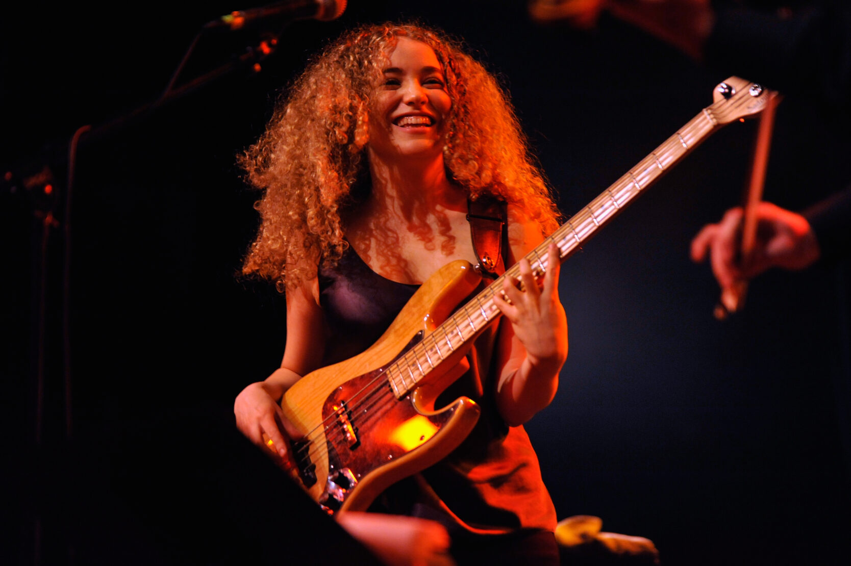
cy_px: 283
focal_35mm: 112
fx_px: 2646
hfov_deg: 18.3
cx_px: 426
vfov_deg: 12.2
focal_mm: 112
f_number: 2.8
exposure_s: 1/160
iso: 3200
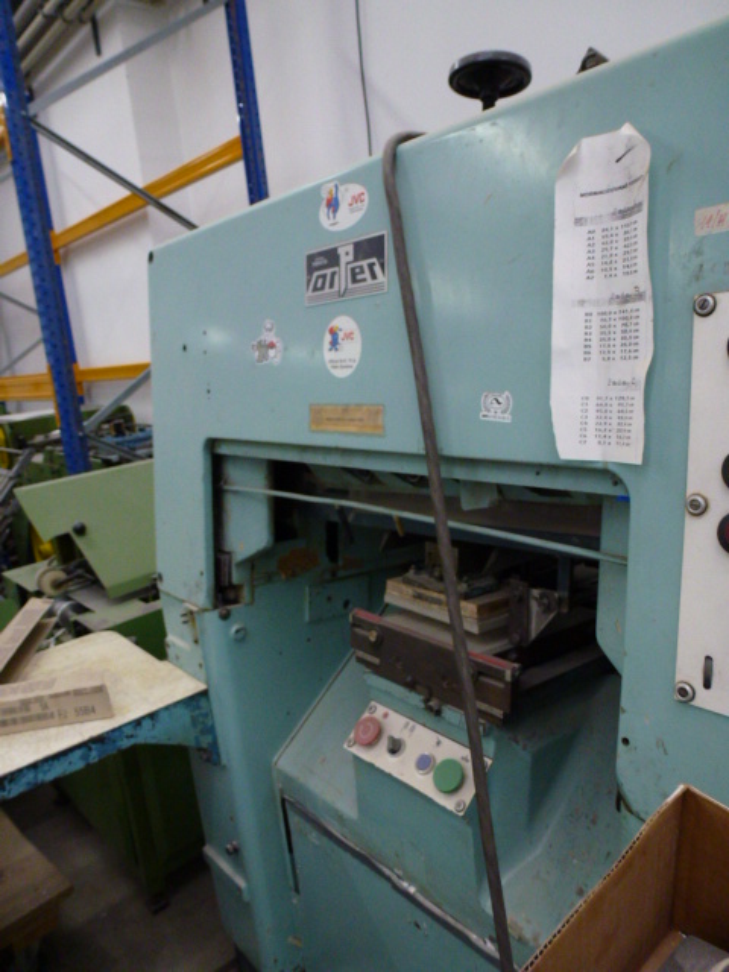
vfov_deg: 71.6
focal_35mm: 24
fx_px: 674
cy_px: 486
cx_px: 364
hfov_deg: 56.8
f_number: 3.3
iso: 320
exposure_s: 1/60
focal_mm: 4.3
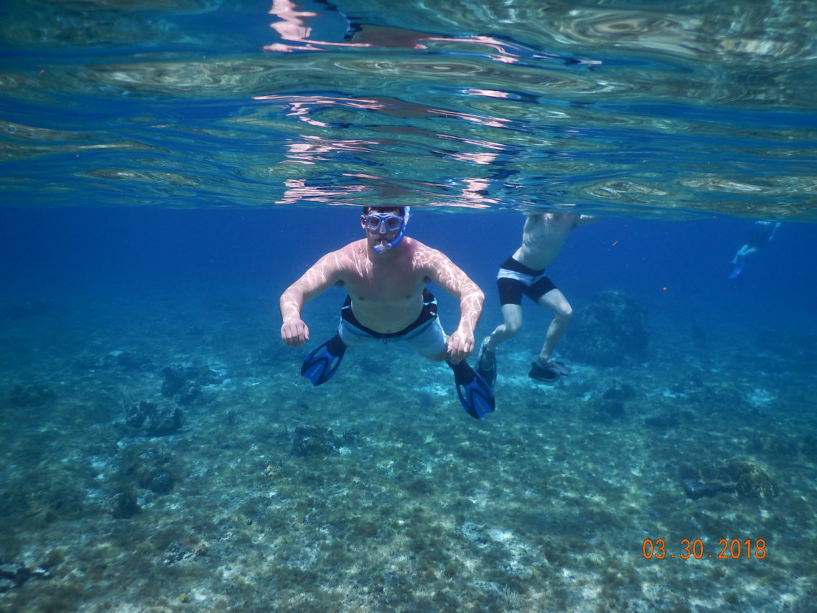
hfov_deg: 71.6
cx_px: 408
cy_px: 306
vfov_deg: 56.8
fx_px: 566
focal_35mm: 24
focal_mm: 4.3
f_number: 2.8
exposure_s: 1/1250
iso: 125
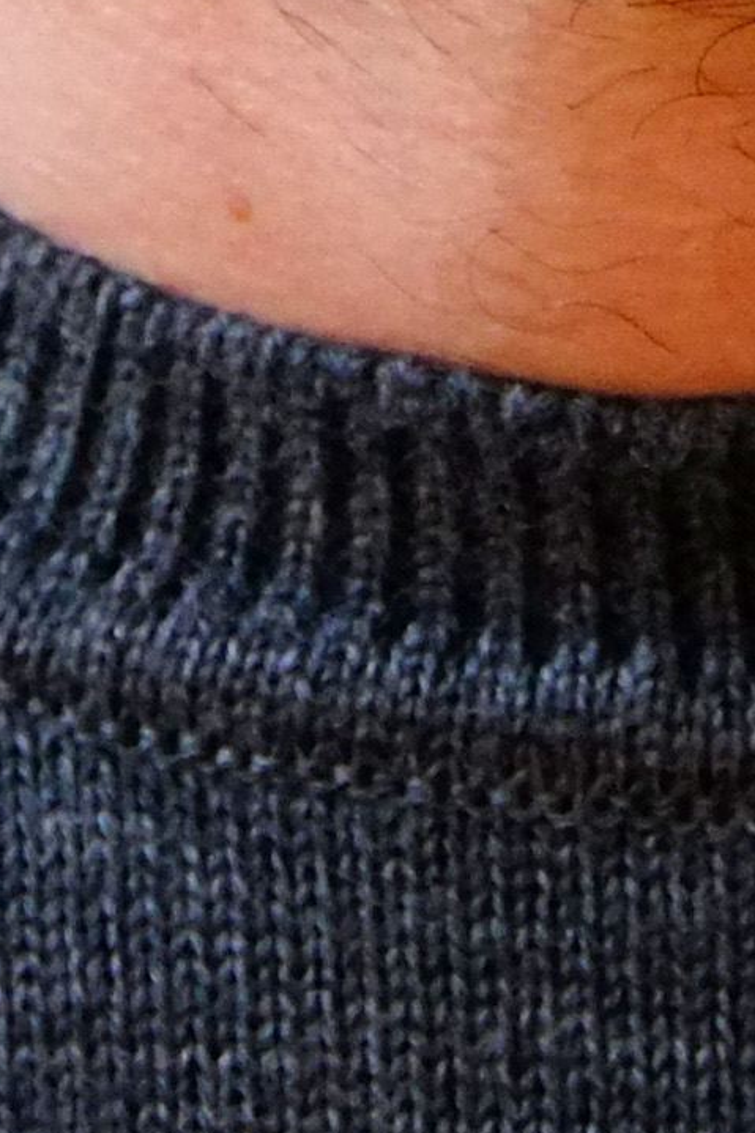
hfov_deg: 2.4
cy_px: -1100
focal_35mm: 565
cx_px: 378
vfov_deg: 3.6
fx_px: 17781
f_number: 6.4
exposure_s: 1/80
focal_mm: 55
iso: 1250
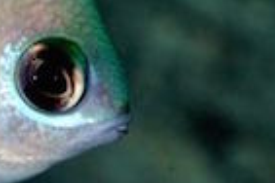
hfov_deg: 3.0
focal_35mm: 691
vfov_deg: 2.0
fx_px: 5280
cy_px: -7
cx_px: -187
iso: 200
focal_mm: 105
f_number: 16
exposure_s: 1/160
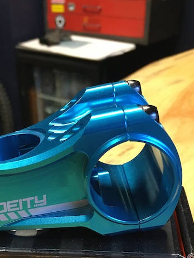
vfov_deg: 37.0
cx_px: 69
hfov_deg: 29.0
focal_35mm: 50
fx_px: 374
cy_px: 201
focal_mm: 4.15
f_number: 2.2
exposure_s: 1/30
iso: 200
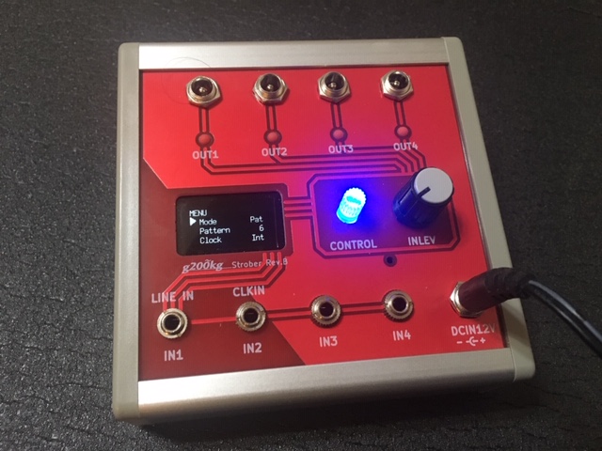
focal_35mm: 29
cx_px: 301
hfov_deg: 61.7
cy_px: 226
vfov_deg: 48.2
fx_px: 504
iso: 250
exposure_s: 1/15
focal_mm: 4.15
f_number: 2.2
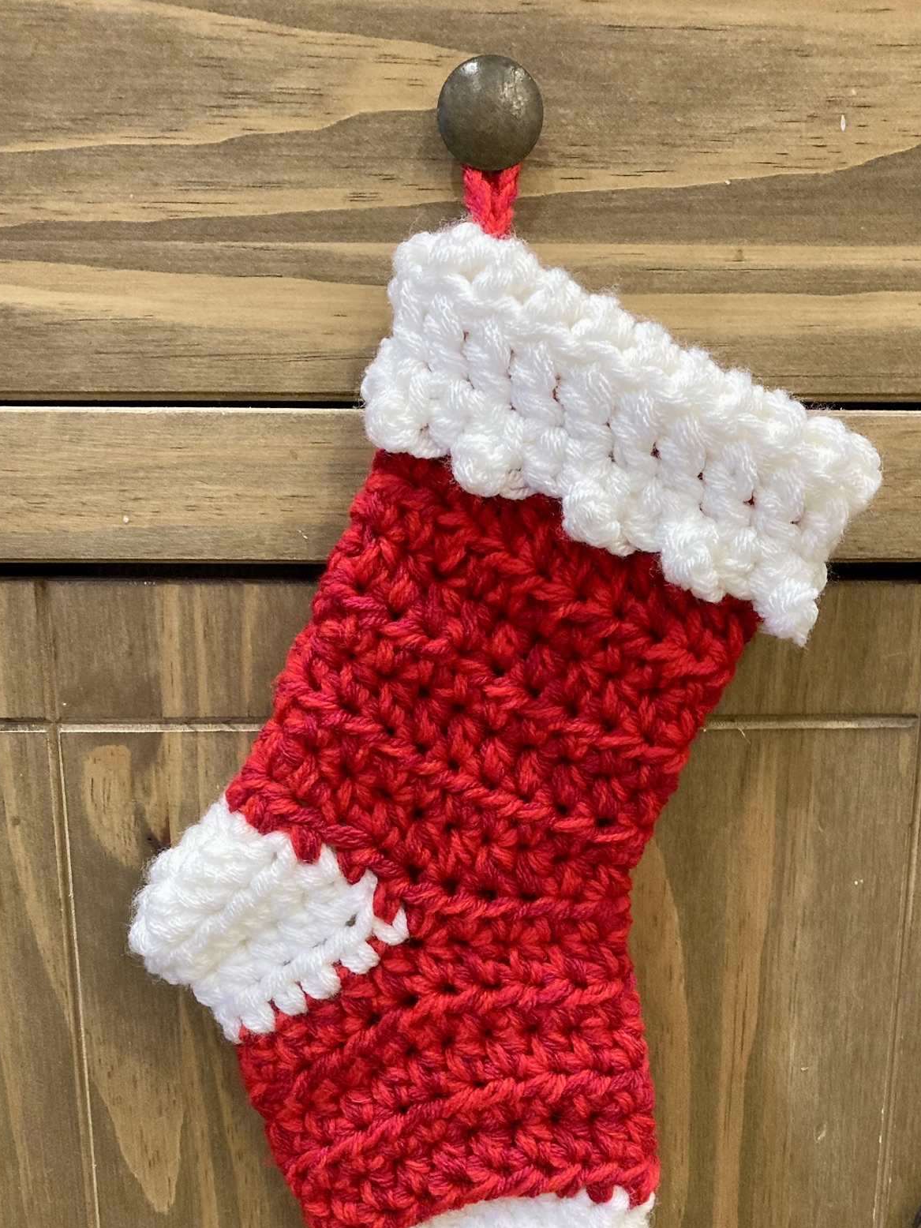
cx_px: 496
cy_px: 770
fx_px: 1277
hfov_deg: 39.6
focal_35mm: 36
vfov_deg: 50.8
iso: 400
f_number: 1.8
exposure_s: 1/33
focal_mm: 3.99
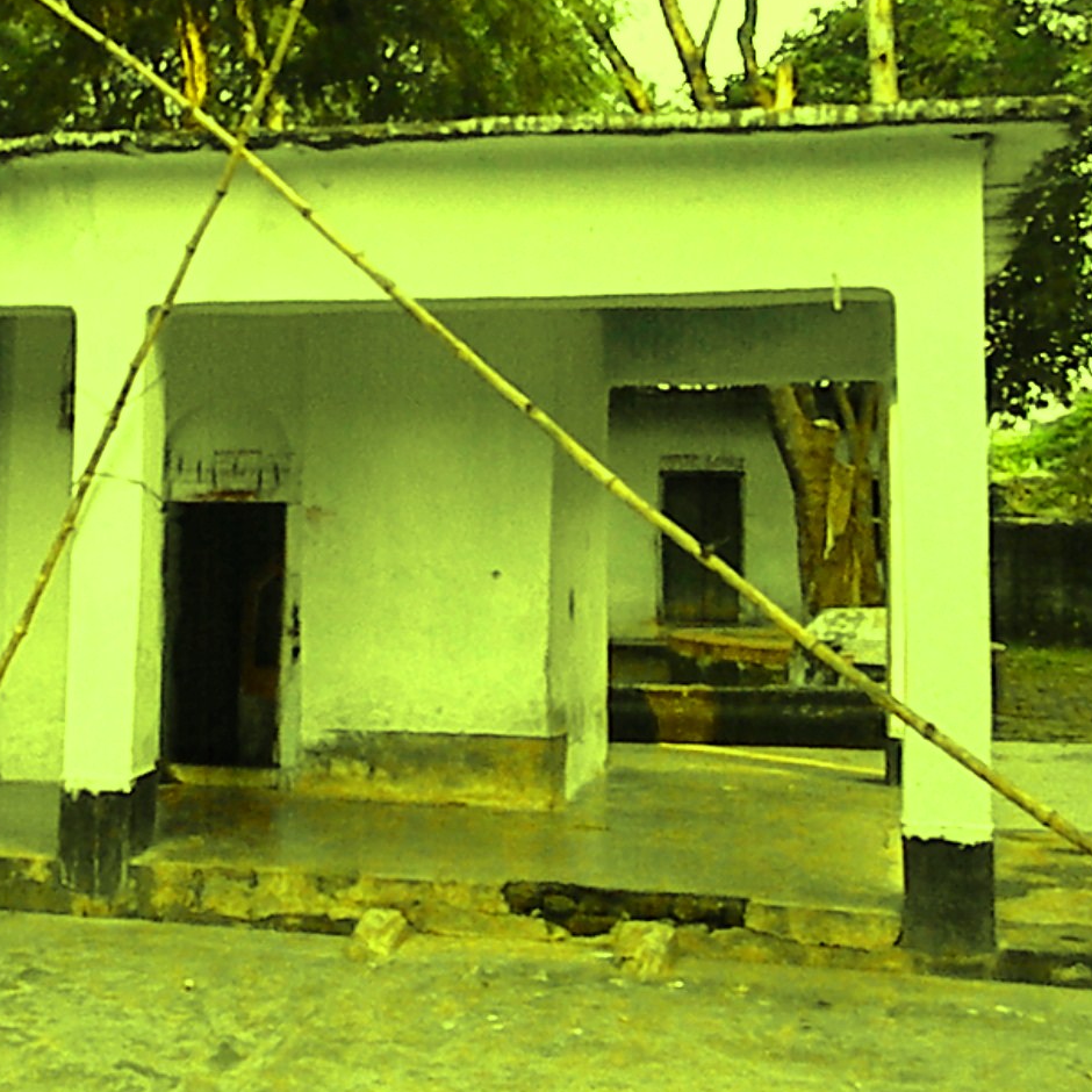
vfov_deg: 32.5
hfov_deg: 32.5
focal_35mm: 52
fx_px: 1856
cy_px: 354
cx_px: 362
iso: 640
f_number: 3.5
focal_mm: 5
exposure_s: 1/666
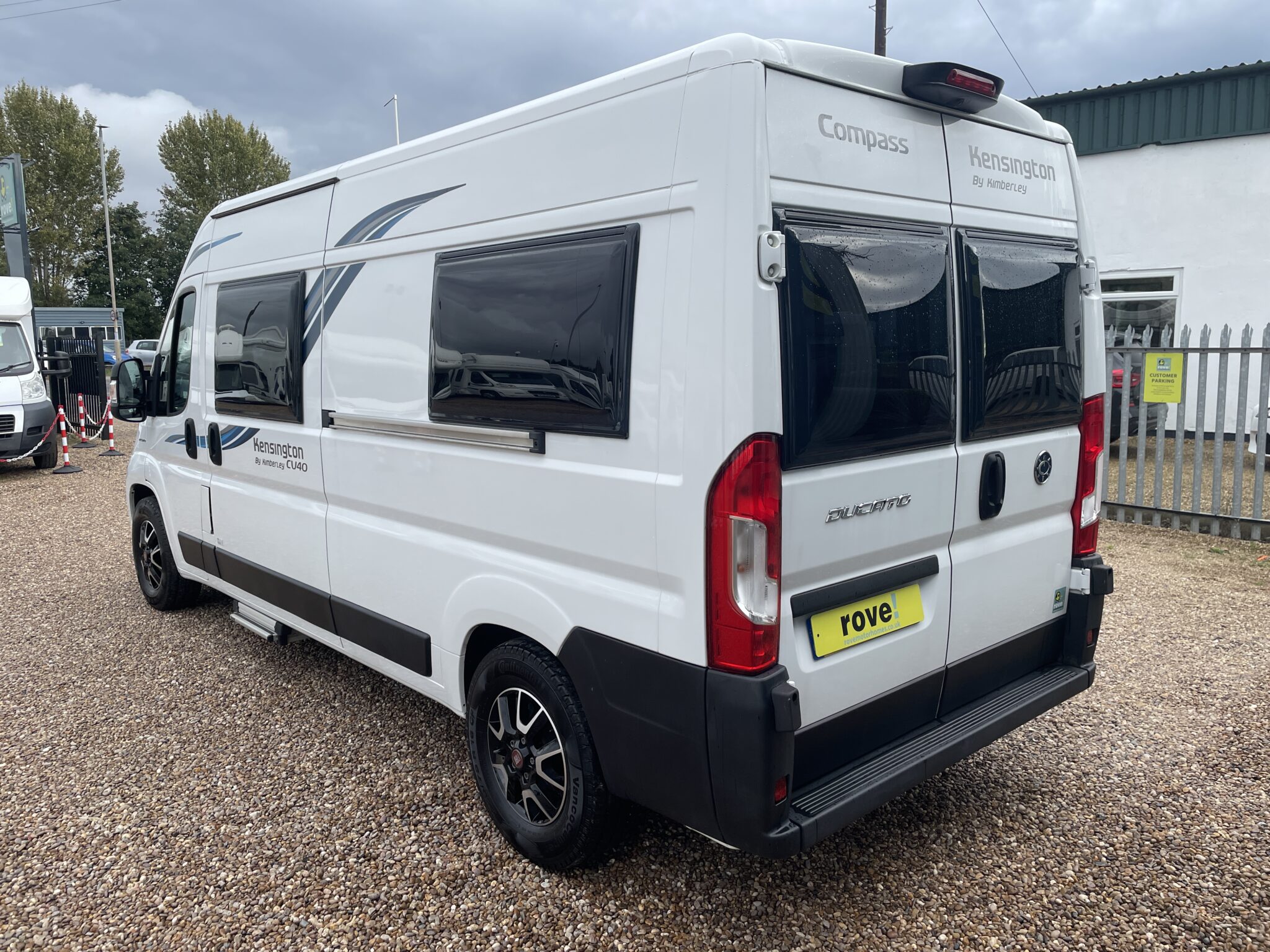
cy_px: 476
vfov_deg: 53.1
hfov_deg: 67.3
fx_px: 954
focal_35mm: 26
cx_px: 635
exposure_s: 1/1366
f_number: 1.6
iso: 32
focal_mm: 4.2
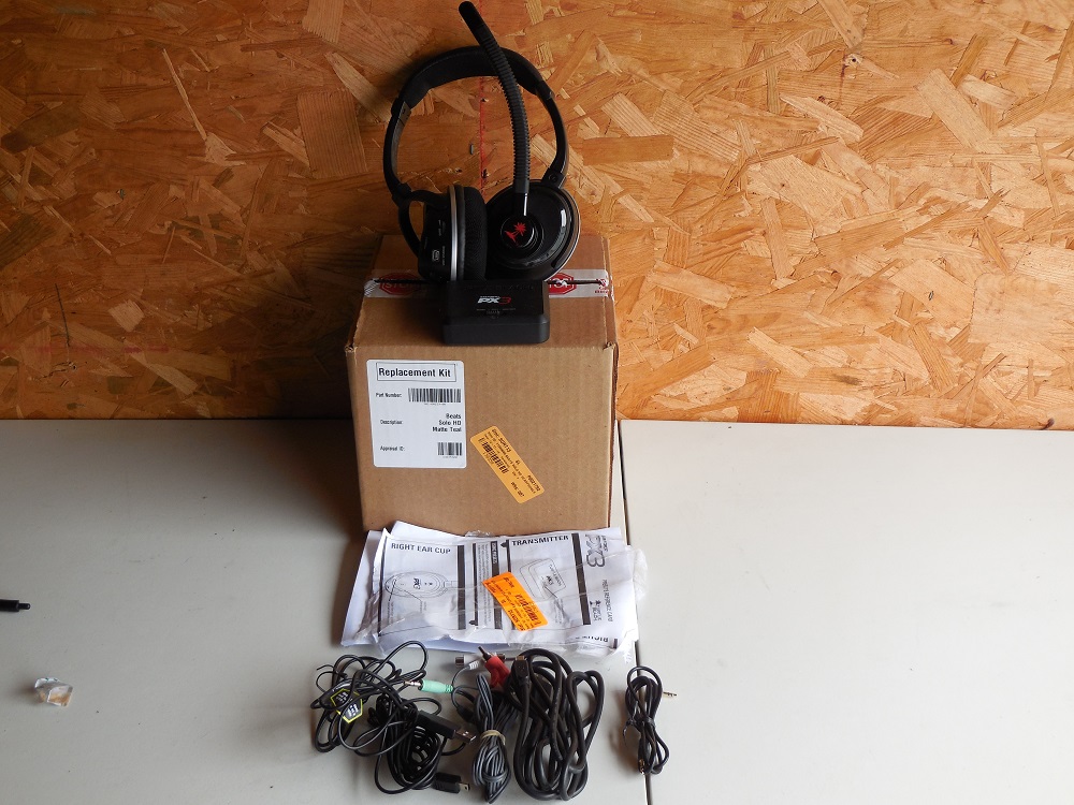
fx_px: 1427
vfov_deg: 31.5
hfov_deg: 41.2
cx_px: 537
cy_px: 402
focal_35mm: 46
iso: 125
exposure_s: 1/50
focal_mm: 8.2
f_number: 3.8
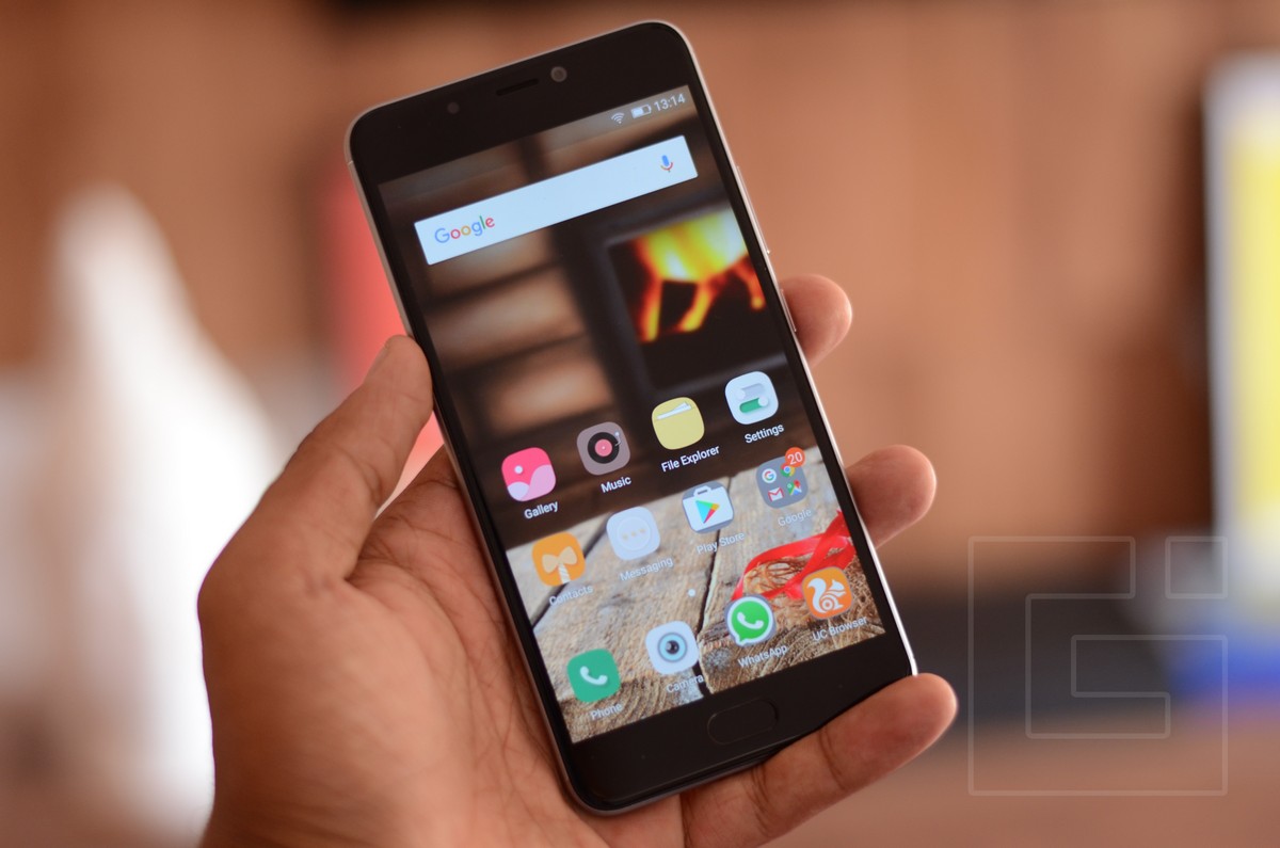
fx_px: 2661
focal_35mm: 75
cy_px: 424
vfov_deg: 18.1
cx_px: 640
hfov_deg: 27.0
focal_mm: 50
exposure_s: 1/125
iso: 400
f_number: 1.8
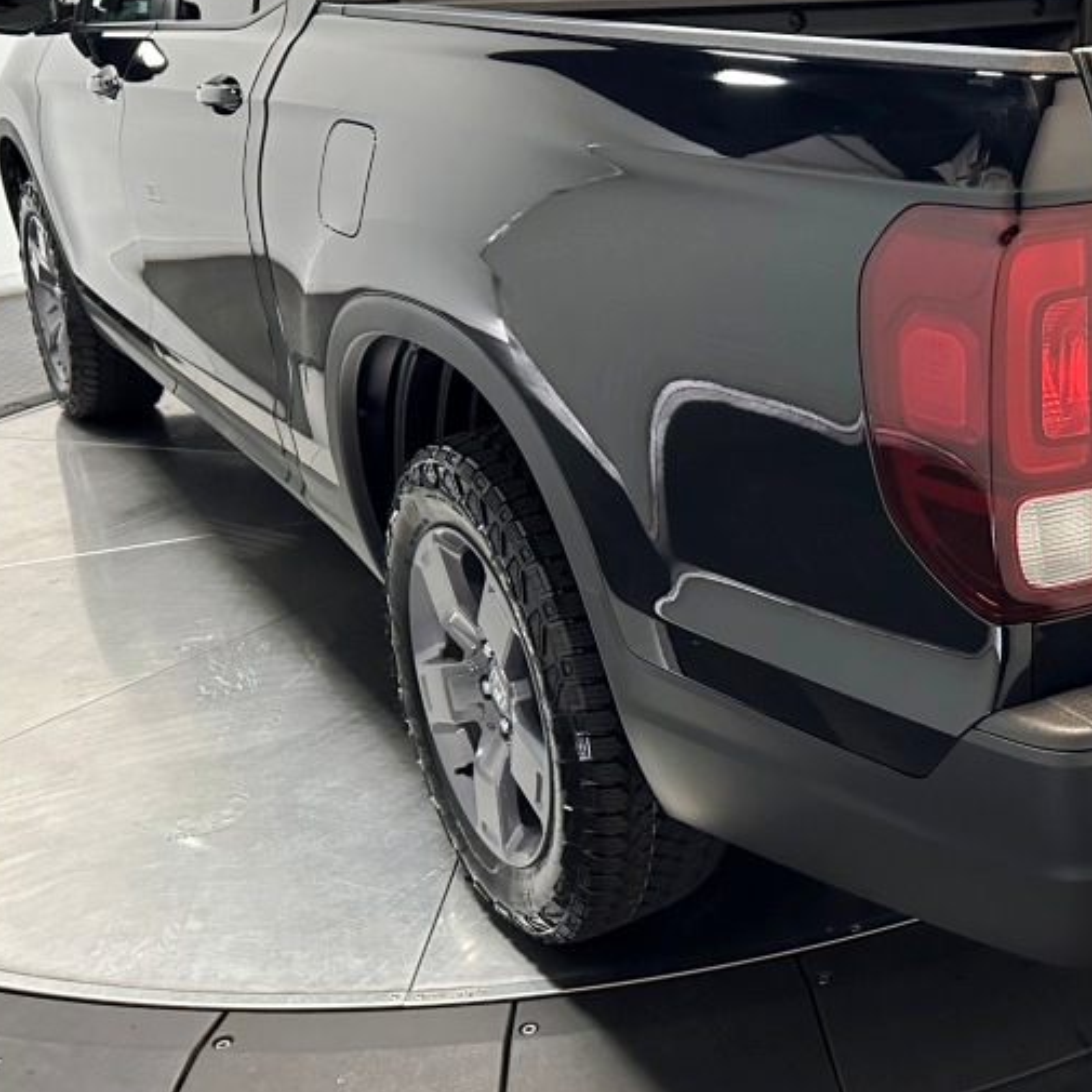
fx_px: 1535
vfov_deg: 38.8
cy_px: 383
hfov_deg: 37.2
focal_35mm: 43
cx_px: 938
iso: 640
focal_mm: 6.86
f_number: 1.78
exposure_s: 1/60
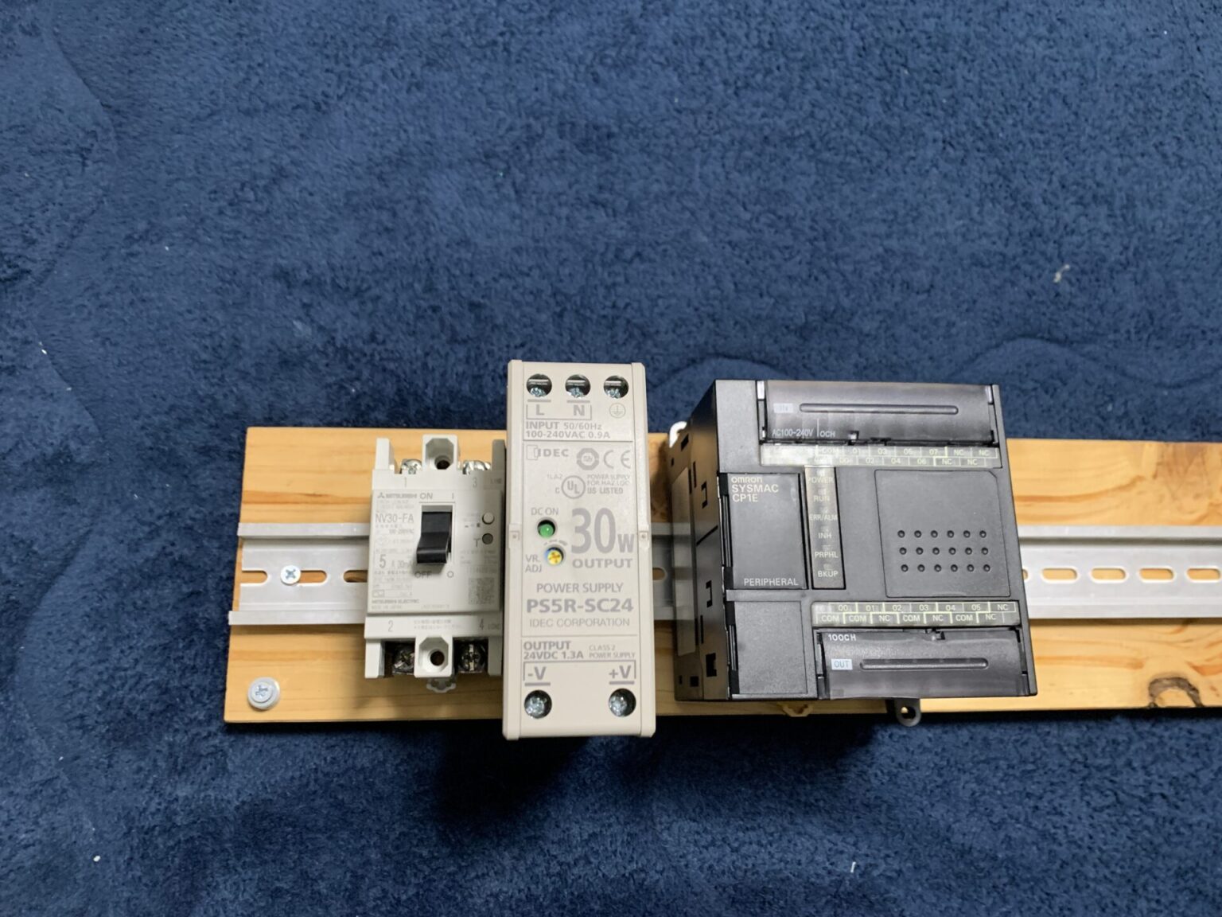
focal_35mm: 26
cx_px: 611
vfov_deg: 53.1
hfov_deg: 67.3
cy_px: 458
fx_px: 918
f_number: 1.8
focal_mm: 4.25
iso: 400
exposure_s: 1/44
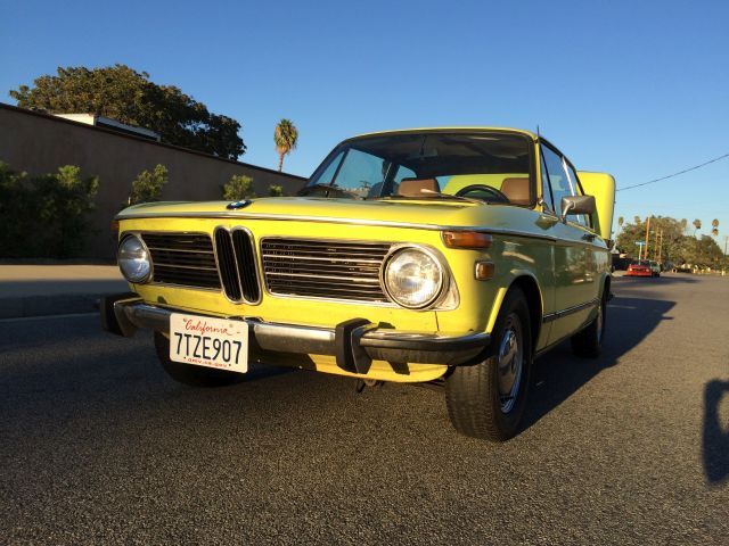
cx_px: 364
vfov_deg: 48.2
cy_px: 273
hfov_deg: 61.7
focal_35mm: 29
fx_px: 611
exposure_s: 1/1208
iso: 32
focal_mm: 4.15
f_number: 2.2
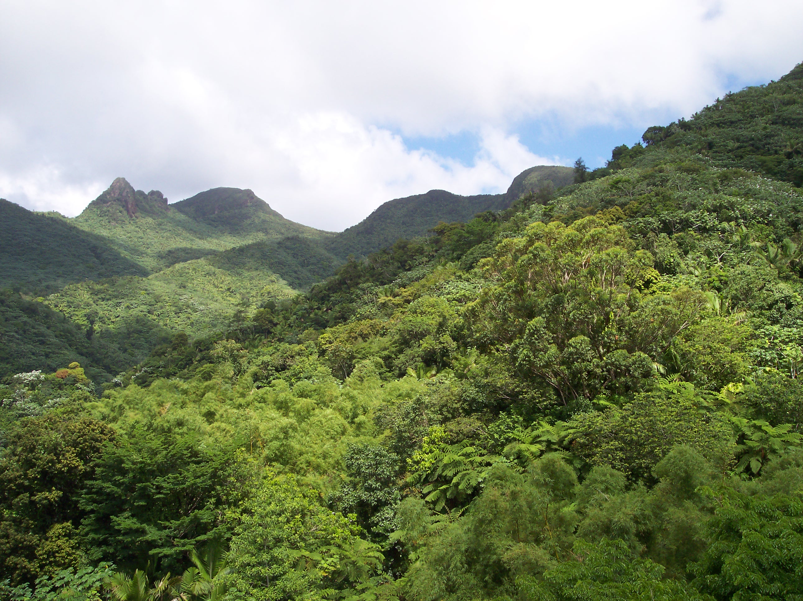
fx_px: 881
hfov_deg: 49.0
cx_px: 402
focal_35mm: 38
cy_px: 300
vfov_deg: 37.7
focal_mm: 8
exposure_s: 1/500
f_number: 4.8
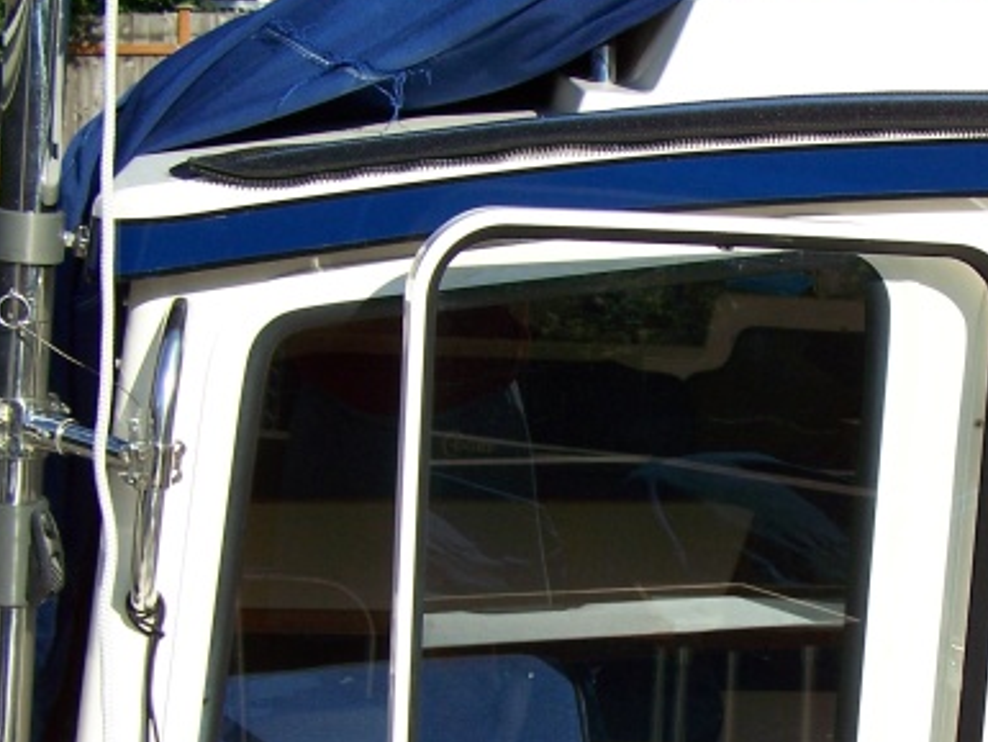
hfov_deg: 24.4
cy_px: 569
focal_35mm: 79
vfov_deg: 18.5
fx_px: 2255
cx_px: 775
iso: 80
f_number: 4
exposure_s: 1/1000
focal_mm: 6.3
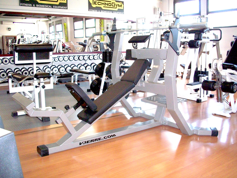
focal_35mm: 35
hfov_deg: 52.6
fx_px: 240
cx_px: 118
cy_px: 89
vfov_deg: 40.7
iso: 320
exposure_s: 1/60
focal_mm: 6.3
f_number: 3.1
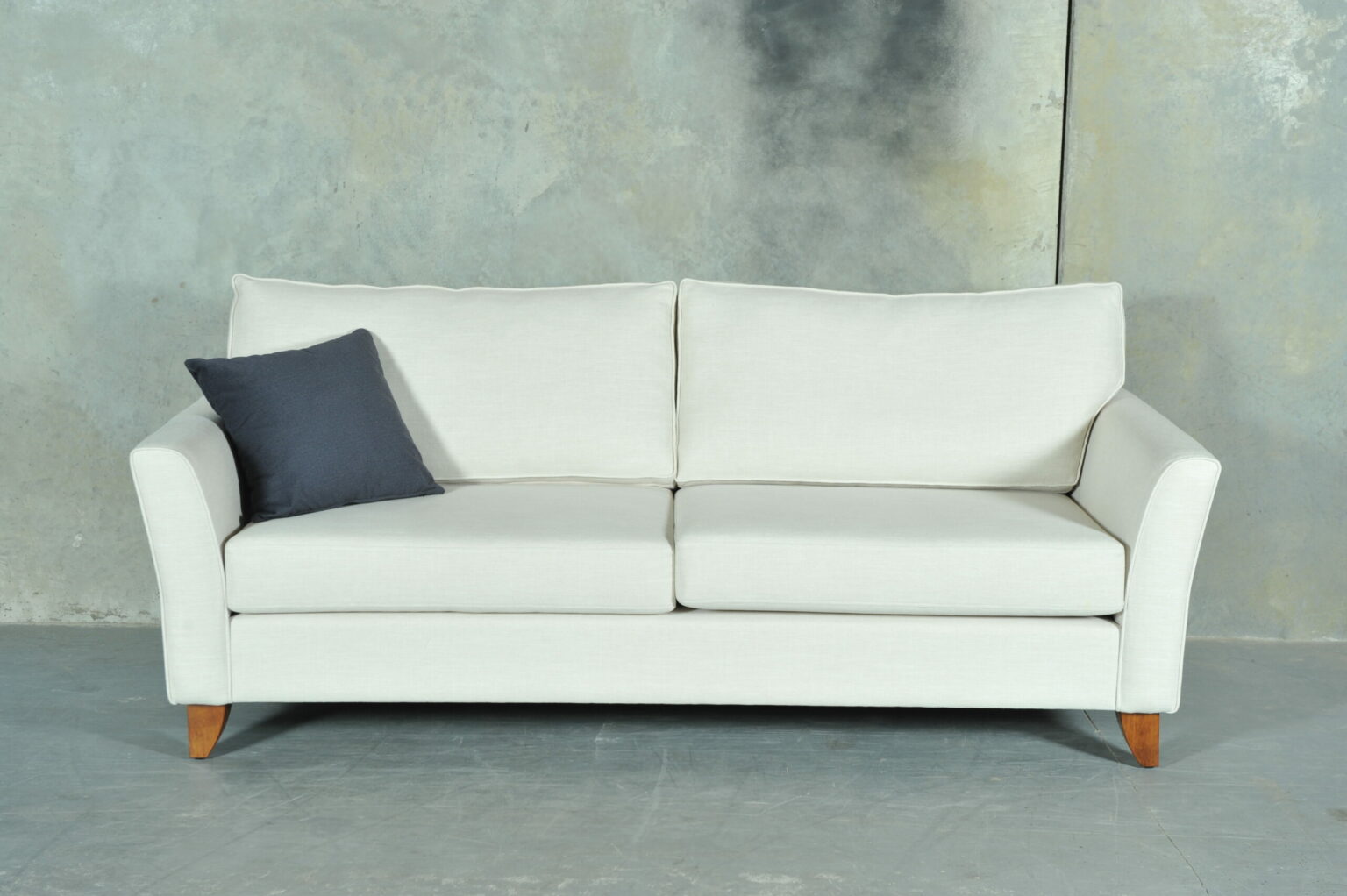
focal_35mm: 62
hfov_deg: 32.4
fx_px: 2318
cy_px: 448
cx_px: 674
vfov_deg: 21.9
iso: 320
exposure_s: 1/125
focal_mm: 62
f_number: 6.3
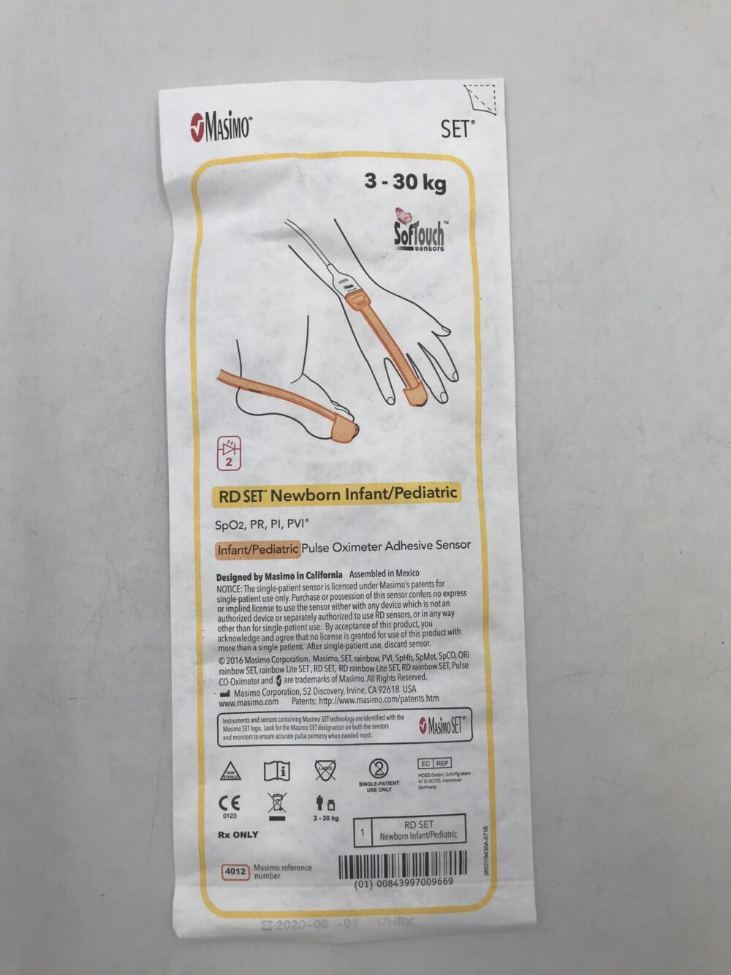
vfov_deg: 63.4
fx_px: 788
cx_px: 366
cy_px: 488
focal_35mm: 28
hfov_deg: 49.8
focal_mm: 3.99
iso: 20
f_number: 1.8
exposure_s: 1/151
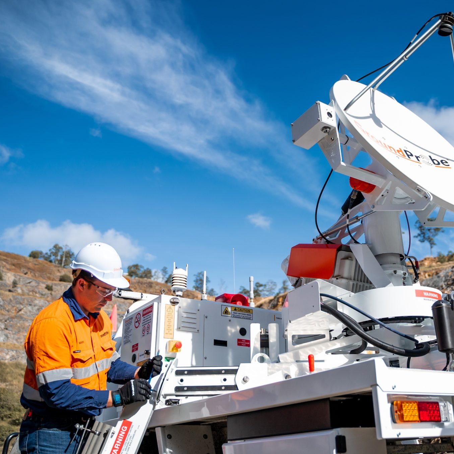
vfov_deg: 46.0
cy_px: 229
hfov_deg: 45.3
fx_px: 534
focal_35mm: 36
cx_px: 303
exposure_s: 1/6400
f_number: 2.8
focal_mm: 28
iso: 200
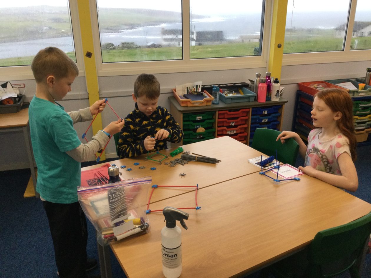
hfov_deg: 58.4
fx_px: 332
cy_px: 139
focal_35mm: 31
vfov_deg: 45.4
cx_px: 186
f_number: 2.4
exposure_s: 1/33
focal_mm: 3.3
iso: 50
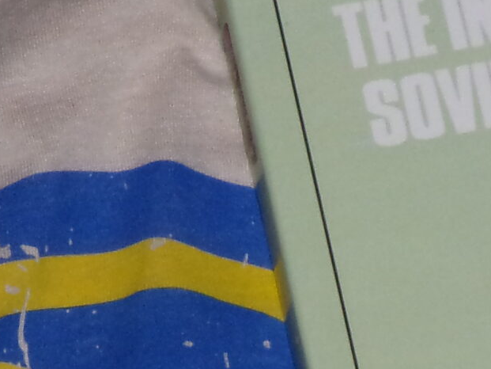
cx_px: 155
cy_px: 687
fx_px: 6725
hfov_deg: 4.2
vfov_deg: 3.1
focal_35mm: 474
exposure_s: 1/60
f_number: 6.2
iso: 200
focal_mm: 20.6
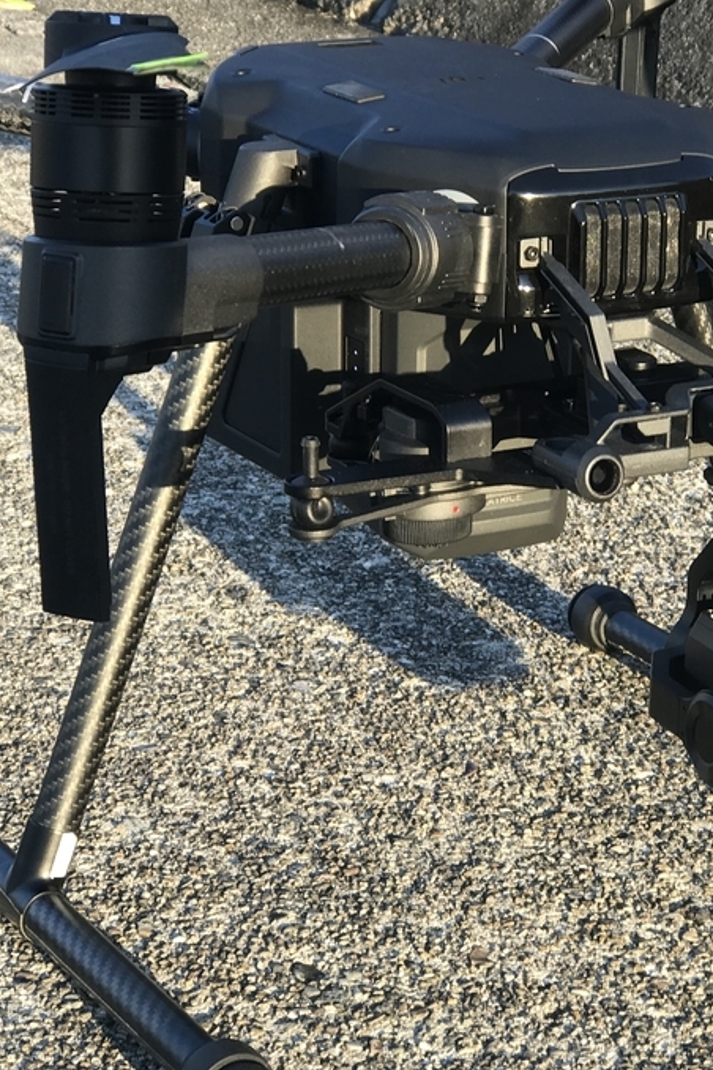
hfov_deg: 13.0
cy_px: 445
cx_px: 549
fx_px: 3119
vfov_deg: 19.4
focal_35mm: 105
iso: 20
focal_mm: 6.6
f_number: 2.8
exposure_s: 1/130
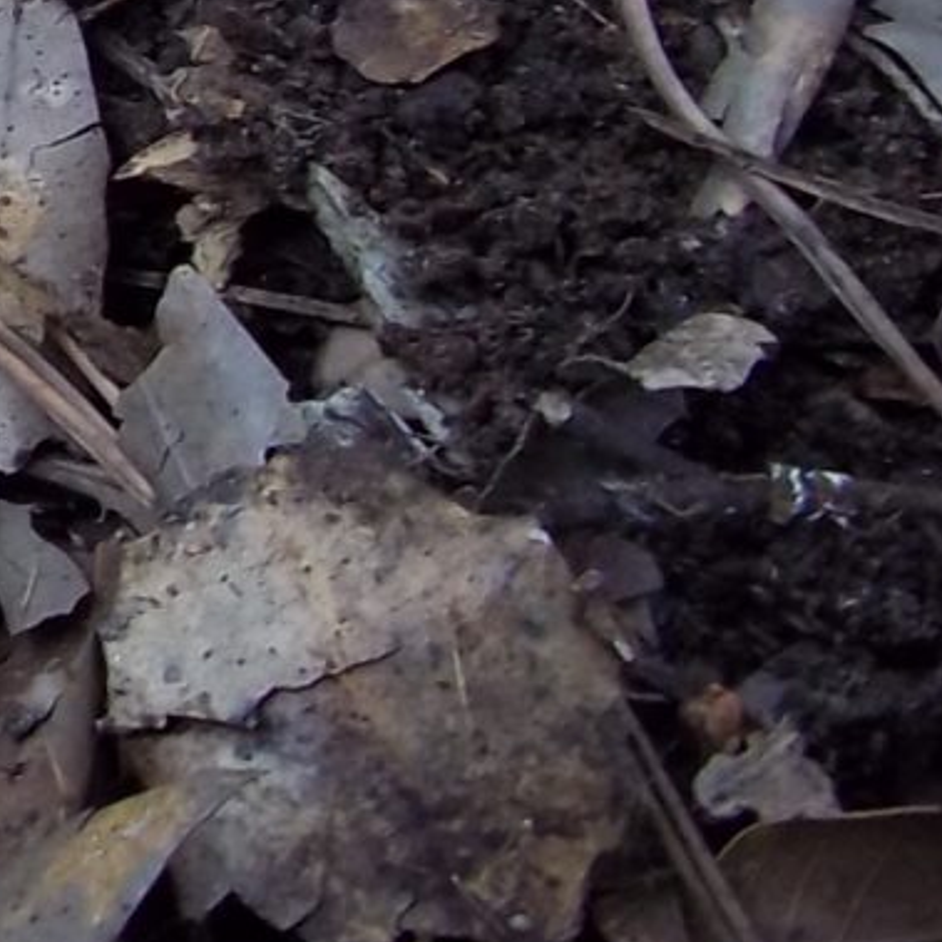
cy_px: -532
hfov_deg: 8.9
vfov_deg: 9.8
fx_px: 5296
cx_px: -1563
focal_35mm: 172
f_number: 3.1
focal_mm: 6.5
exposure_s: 1/60
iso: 92
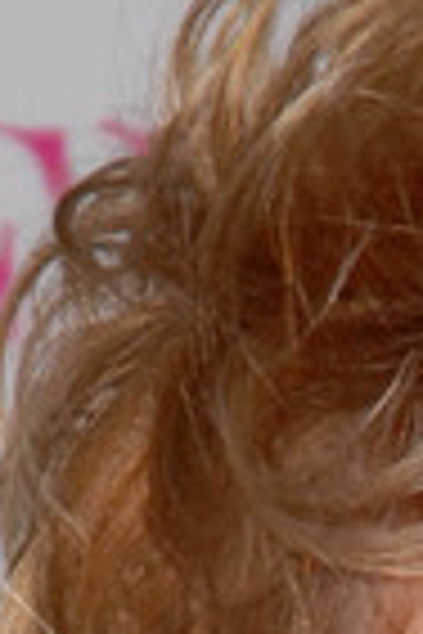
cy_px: 1558
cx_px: 970
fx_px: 18252
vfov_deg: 2.0
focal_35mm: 1036
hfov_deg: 1.3
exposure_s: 1/200
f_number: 8
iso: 400
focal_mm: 95
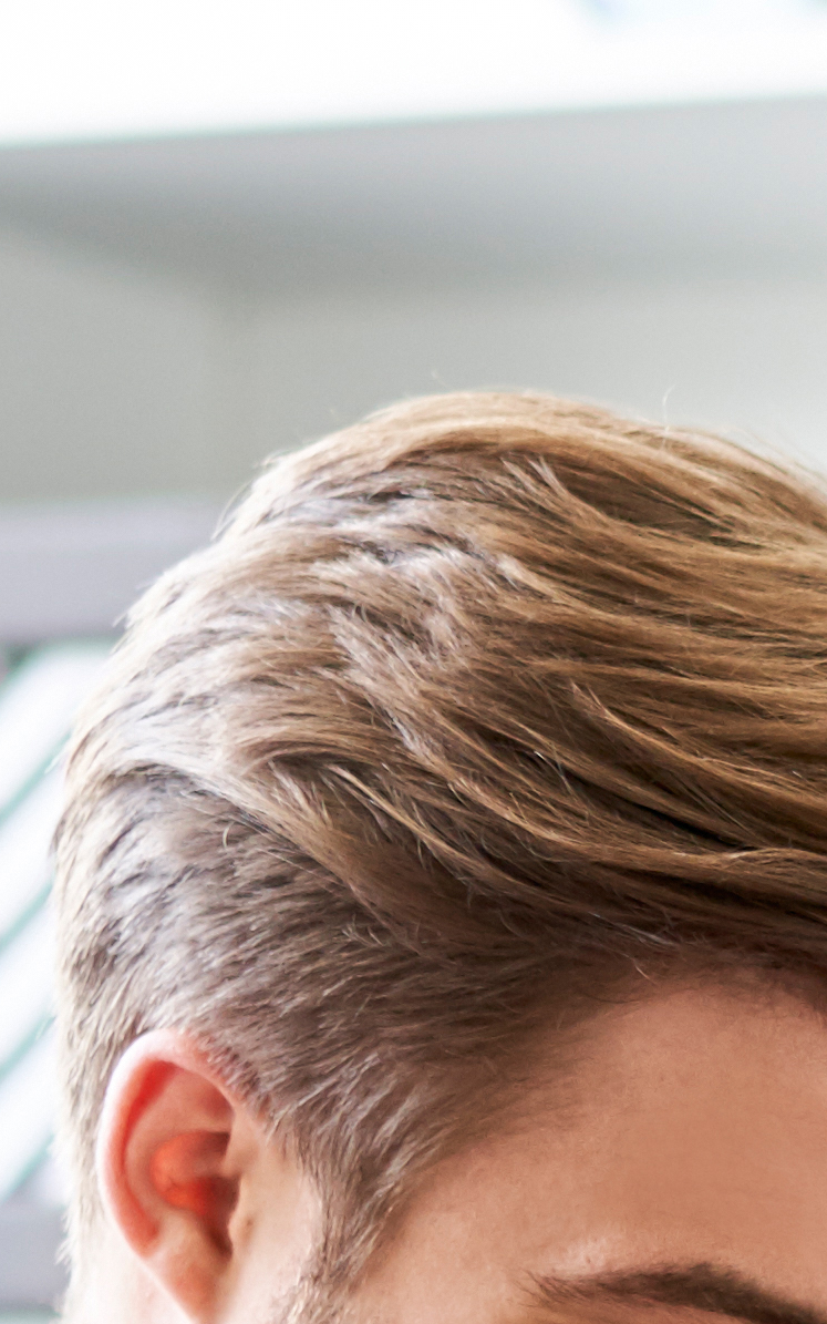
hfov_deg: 3.5
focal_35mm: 373
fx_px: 13449
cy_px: 2296
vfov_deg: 5.6
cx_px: 1799
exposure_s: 1/160
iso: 250
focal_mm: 55
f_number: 2.2
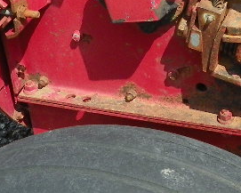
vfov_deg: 12.5
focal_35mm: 120
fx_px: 856
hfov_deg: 16.0
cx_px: 148
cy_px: -55
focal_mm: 4.6
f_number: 5
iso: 64
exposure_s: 1/320
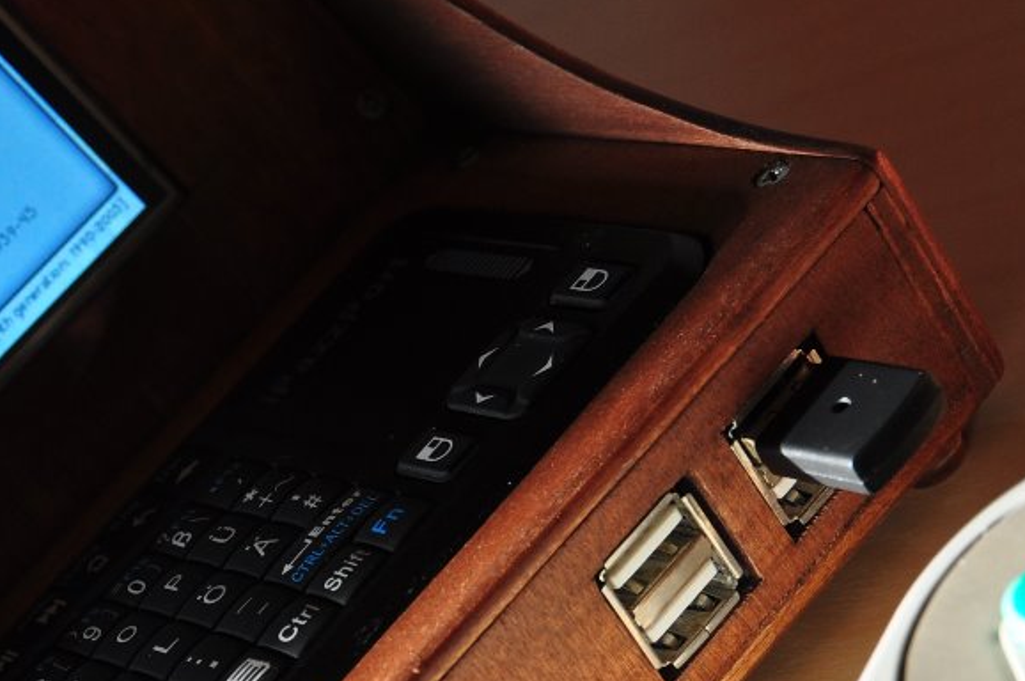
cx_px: 161
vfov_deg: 10.1
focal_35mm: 135
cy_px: 633
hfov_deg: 15.1
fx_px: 3839
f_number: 4.2
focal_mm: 32
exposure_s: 1/40
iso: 200
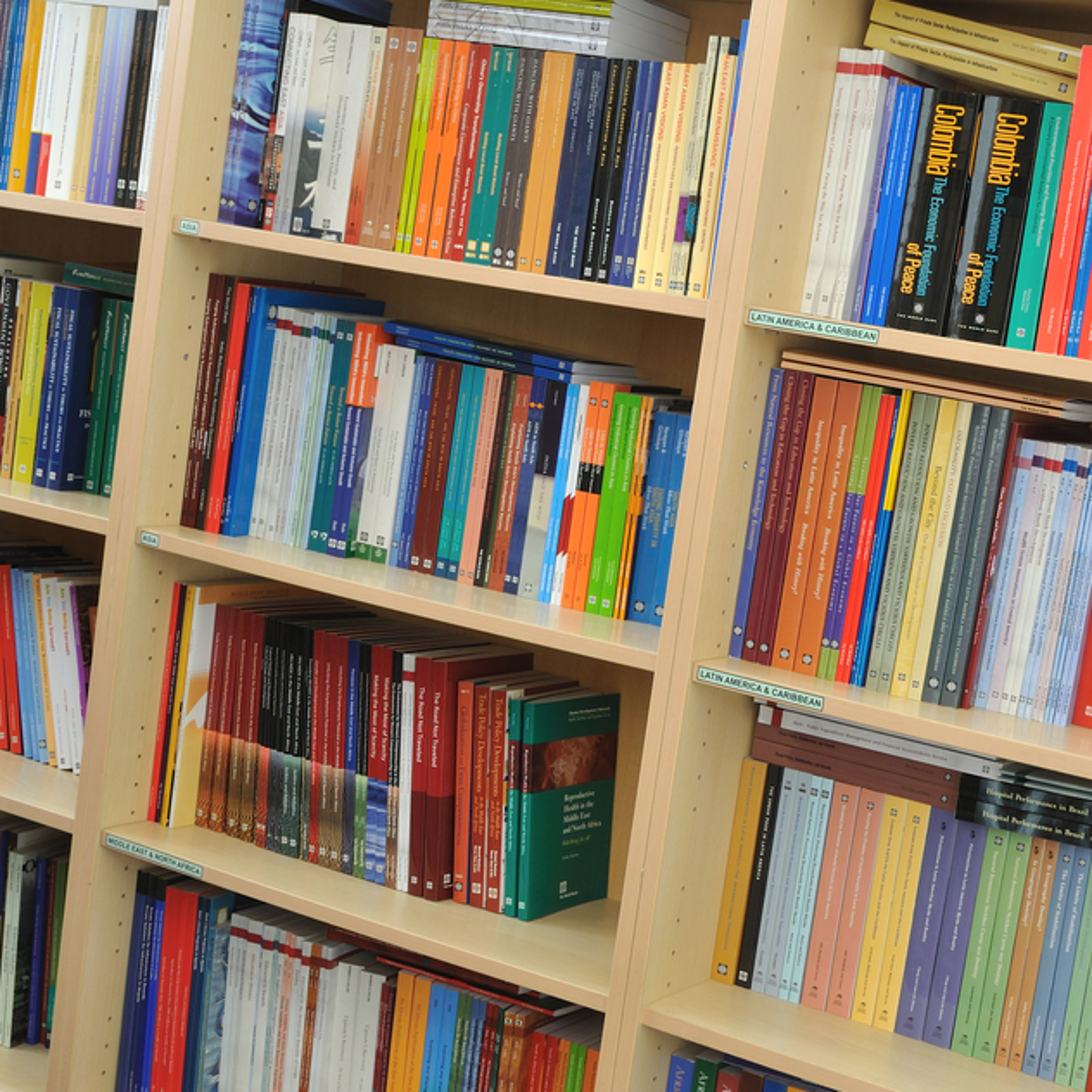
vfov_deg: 29.6
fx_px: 2070
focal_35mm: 58
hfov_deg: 29.0
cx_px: 854
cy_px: 540
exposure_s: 2.5
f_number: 11
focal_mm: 24
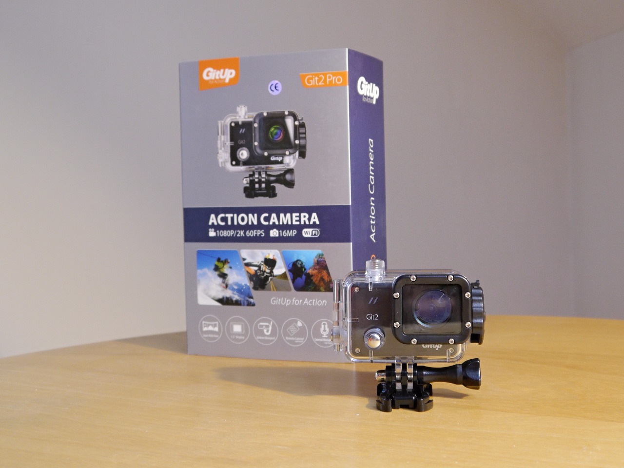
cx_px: 312
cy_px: 234
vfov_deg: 41.8
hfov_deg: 54.0
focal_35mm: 34
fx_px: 613
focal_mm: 17
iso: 400
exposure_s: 1/4
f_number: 3.9
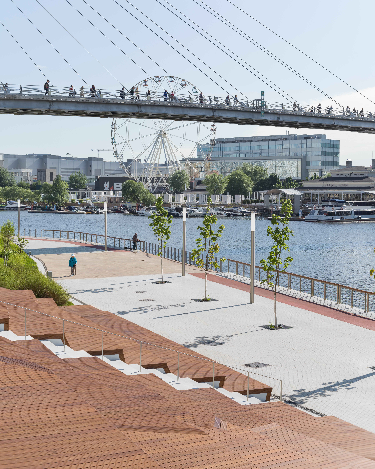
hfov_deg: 36.5
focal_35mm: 41
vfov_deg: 44.8
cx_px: 187
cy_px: 219
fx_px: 569
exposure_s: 1/125
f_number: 8
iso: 100
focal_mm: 50
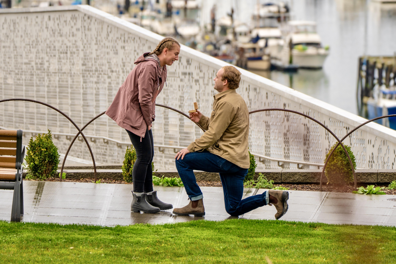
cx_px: 198
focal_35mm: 362
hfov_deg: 5.7
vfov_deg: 3.8
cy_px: 132
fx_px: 3976
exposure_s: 1/400
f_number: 5.6
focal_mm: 241
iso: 200
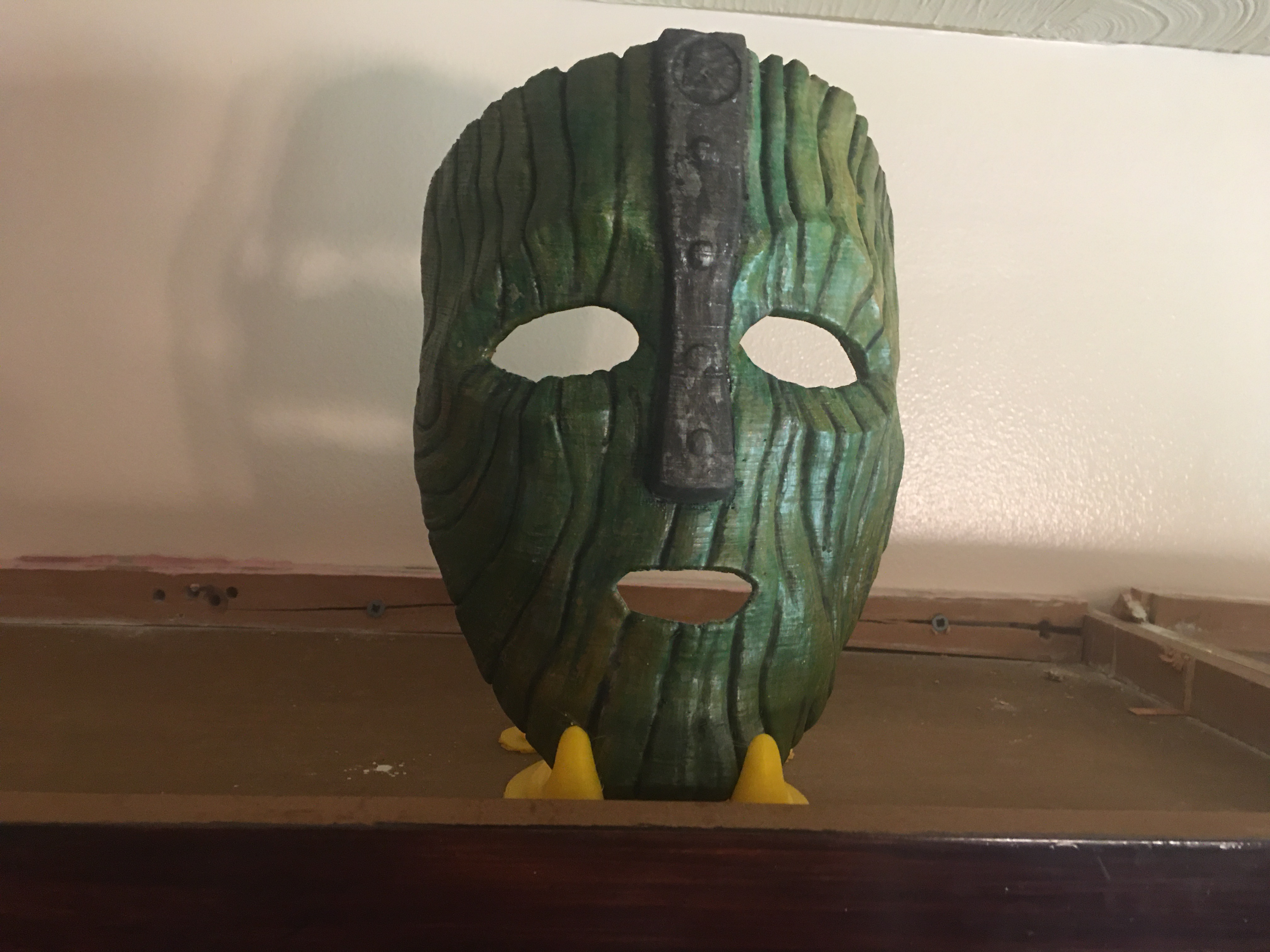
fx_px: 1064
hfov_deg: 61.7
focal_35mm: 29
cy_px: 476
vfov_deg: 48.2
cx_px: 635
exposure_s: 1/15
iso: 100
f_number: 2.2
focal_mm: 4.15
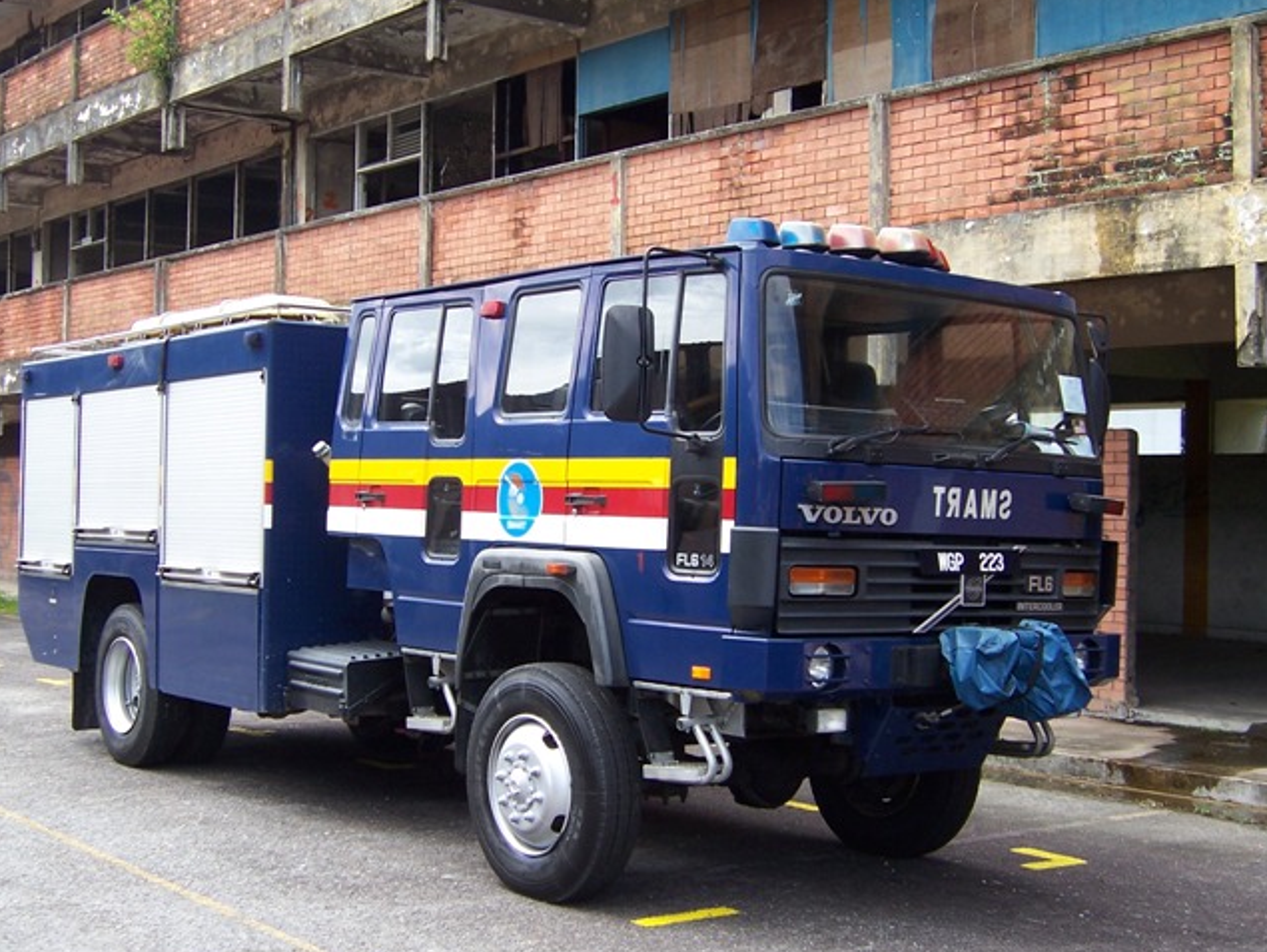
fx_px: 1758
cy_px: 473
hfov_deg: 39.6
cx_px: 594
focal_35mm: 48
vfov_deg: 30.3
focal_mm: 7.3
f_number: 3.3
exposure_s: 1/250
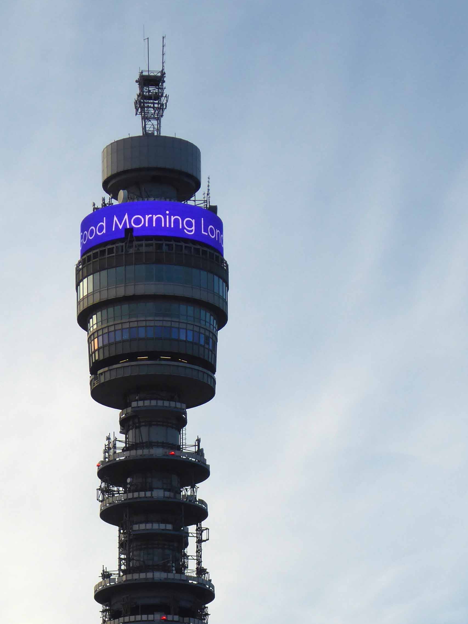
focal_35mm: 206
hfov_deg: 7.2
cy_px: 544
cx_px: 161
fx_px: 3713
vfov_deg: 9.6
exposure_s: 1/250
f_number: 5.1
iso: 80
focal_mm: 19
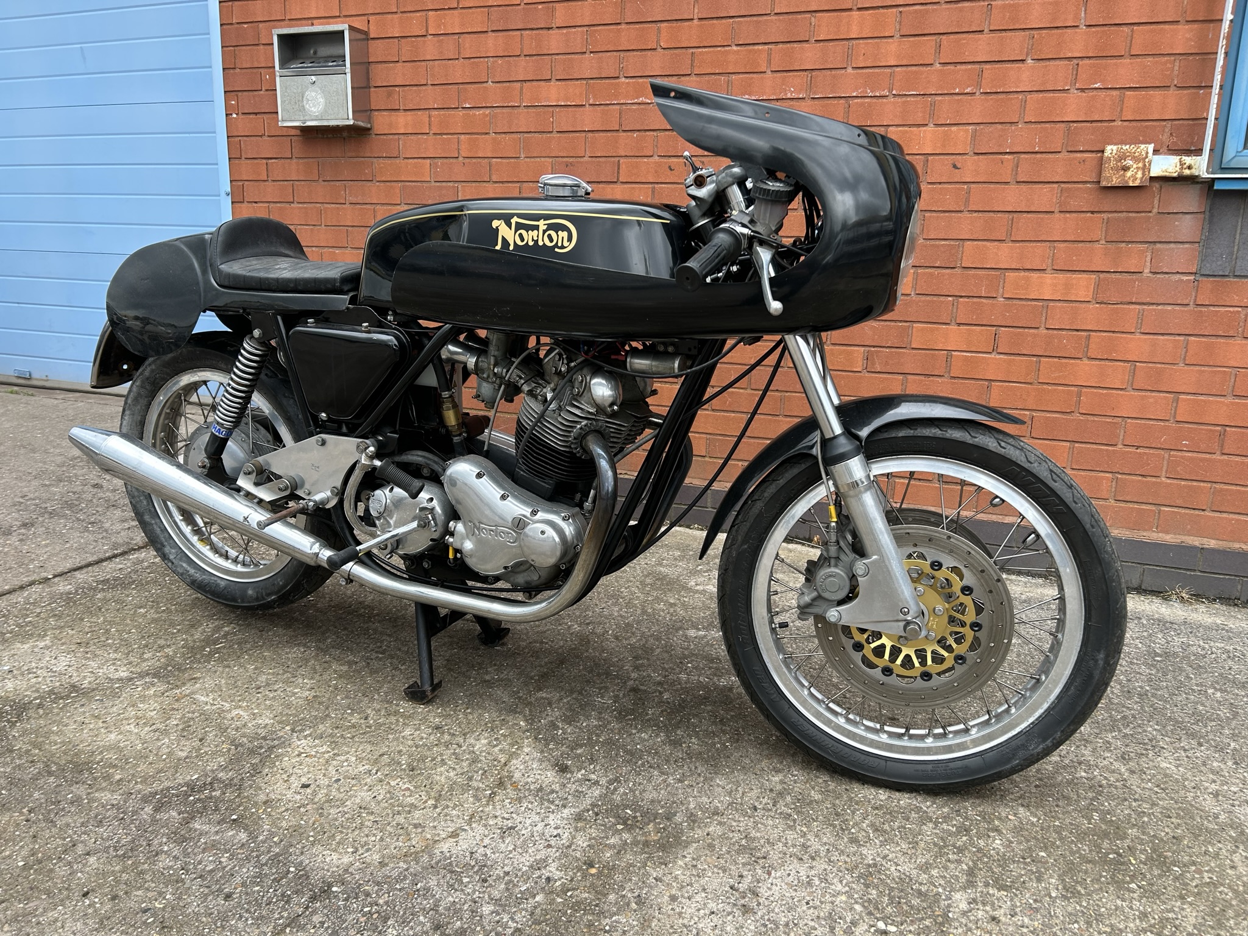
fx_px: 937
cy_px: 468
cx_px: 624
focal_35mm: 26
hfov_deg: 67.3
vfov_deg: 53.1
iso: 50
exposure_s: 1/231
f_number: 1.5
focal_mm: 5.7
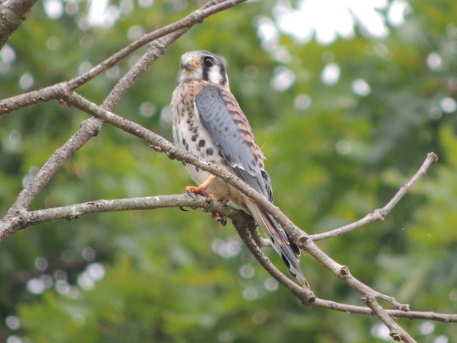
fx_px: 13202
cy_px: 172
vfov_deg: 1.5
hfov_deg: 2.0
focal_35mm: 1000
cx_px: 228
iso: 400
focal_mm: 180
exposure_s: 1/500
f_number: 5.9
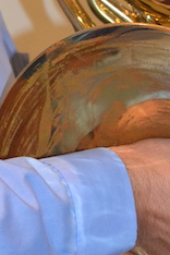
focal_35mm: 154
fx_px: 1091
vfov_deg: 13.2
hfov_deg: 8.9
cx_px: 27
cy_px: 1
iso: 1800
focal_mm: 30
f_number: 4.5
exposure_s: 1/60
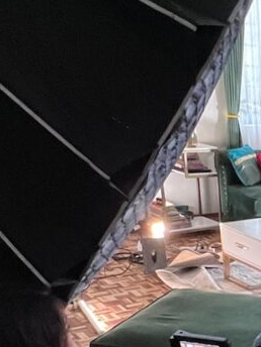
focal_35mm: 58
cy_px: 380
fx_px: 583
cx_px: 415
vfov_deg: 29.9
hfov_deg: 20.7
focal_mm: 1.57
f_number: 1.8
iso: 320
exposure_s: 1/60
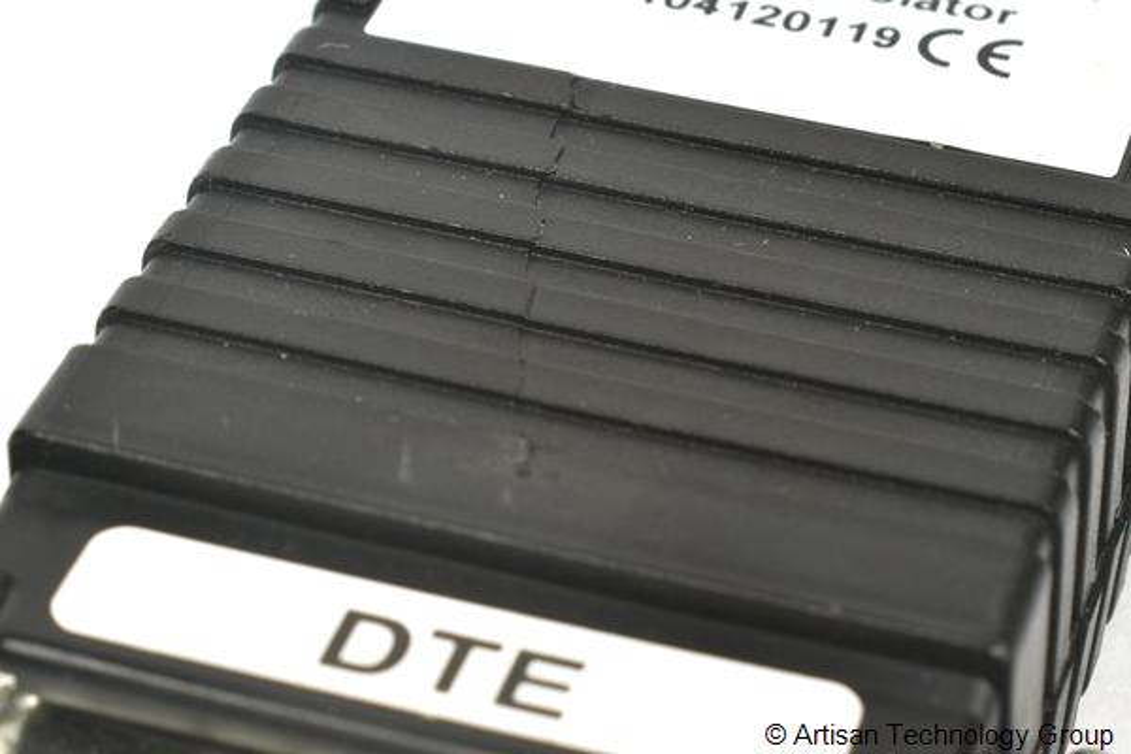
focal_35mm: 82
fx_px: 2592
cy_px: 377
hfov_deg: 24.6
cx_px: 566
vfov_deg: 16.6
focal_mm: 55
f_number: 13
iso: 200
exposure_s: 1/200
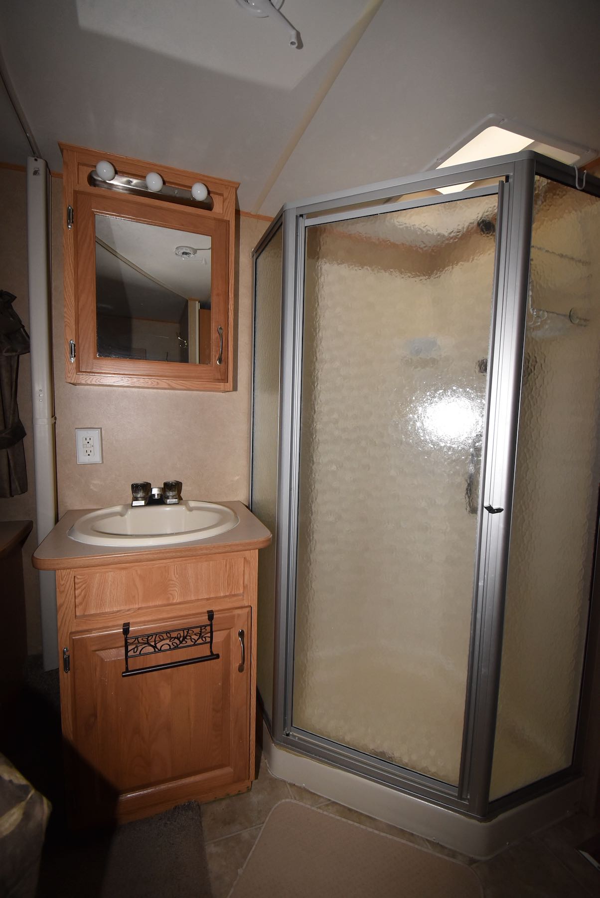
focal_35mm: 15
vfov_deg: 100.3
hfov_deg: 77.5
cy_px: 449
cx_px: 300
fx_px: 374
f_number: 4.5
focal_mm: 10
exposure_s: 1/60
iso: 1100
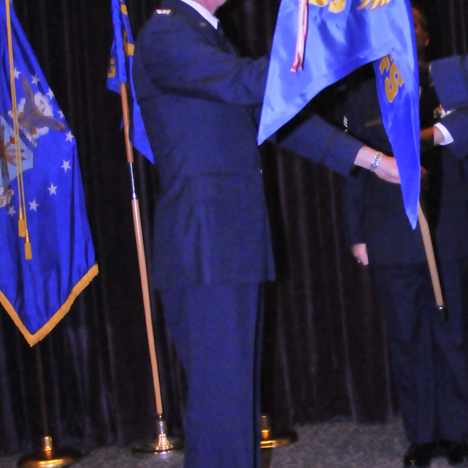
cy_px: 220
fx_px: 994
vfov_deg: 26.5
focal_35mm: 65
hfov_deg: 25.7
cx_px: 412
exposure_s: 1/250
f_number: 3.5
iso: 3200
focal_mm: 18
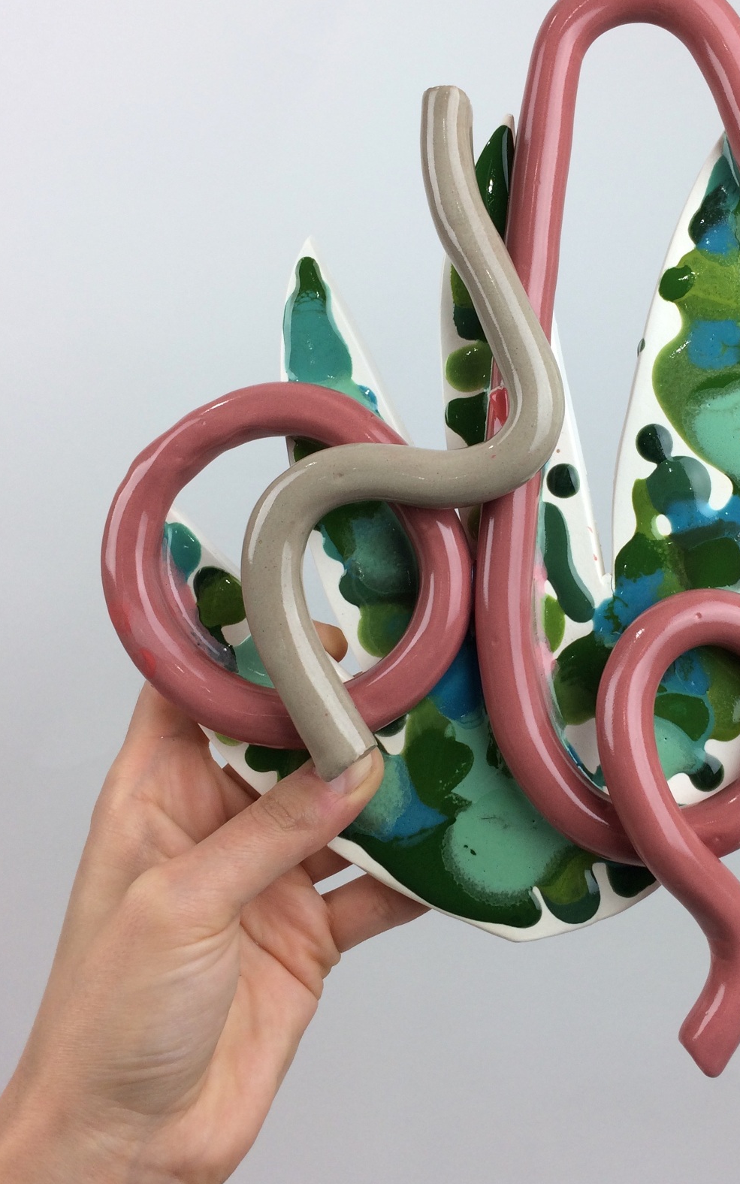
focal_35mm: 39
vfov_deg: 50.3
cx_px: 530
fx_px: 1258
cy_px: 518
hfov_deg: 32.3
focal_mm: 4.15
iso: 32
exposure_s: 1/112
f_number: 2.2
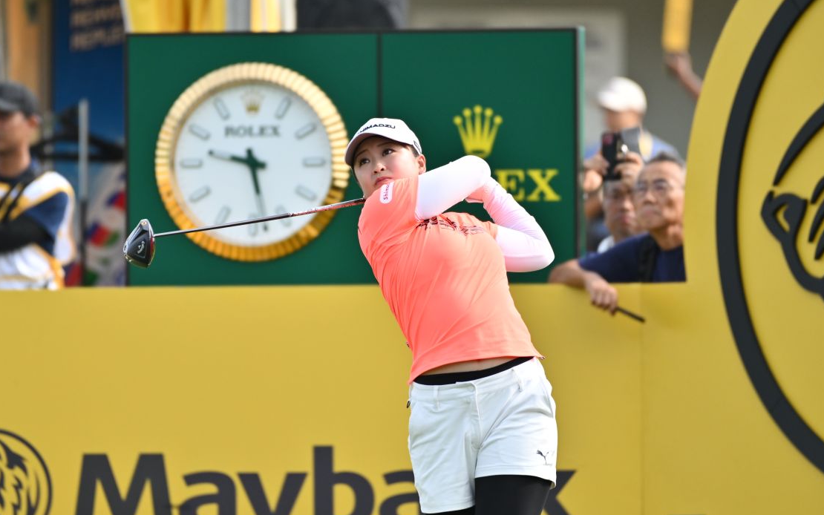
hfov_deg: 3.7
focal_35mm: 569
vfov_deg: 2.3
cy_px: 268
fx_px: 12779
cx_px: 373
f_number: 5.6
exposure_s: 1/2000
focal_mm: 500
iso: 1000
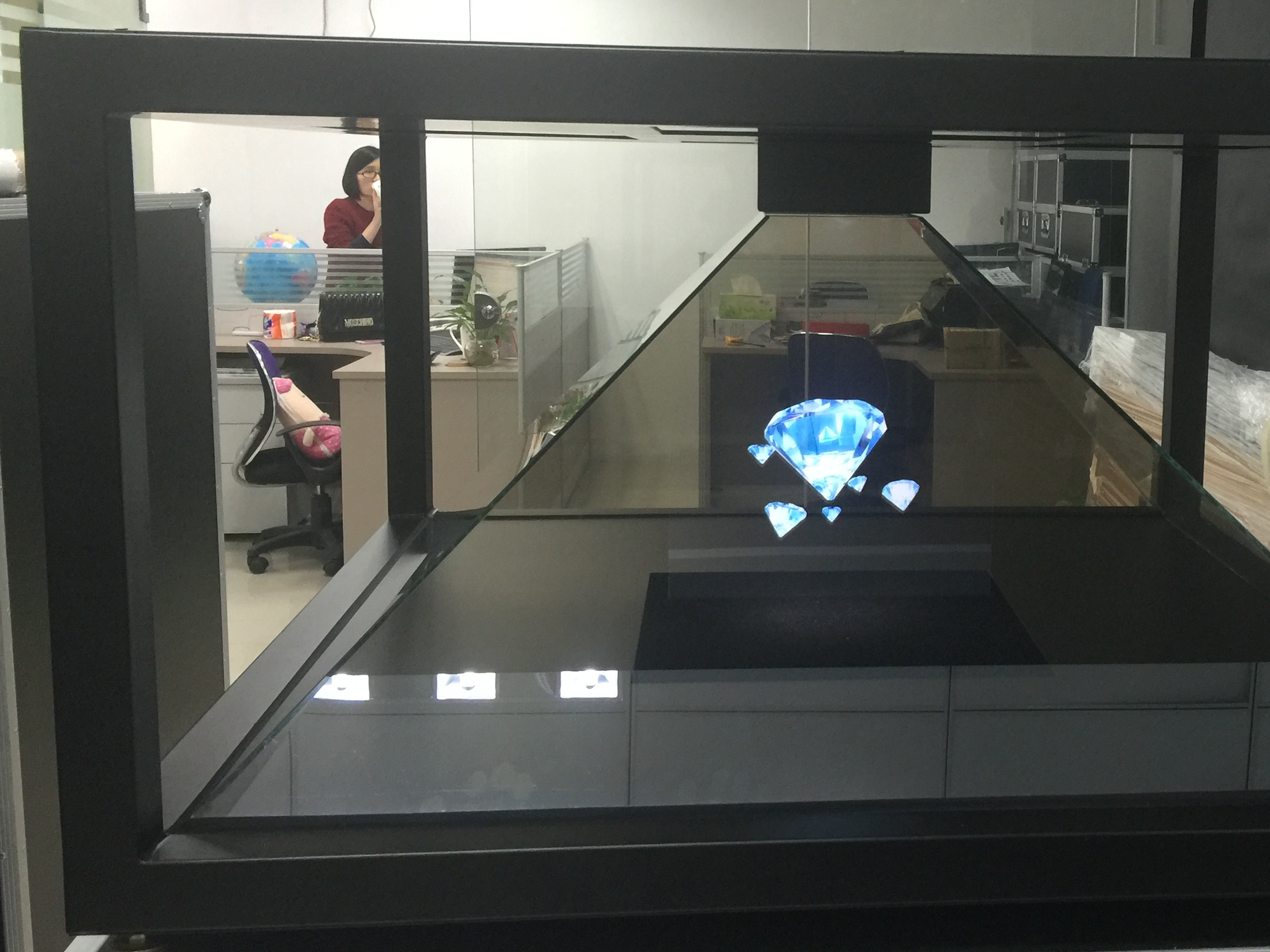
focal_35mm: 43
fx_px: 1578
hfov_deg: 42.9
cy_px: 385
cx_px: 897
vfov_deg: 33.5
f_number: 2.2
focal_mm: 4.15
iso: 80
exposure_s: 1/17
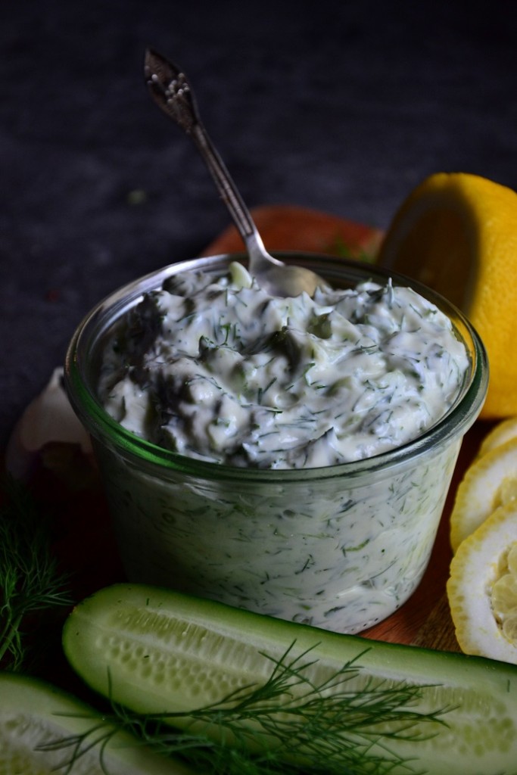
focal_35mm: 105
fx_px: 2261
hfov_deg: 13.0
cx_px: 258
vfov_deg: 19.5
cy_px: 388
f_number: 5.3
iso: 400
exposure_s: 1/80
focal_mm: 70
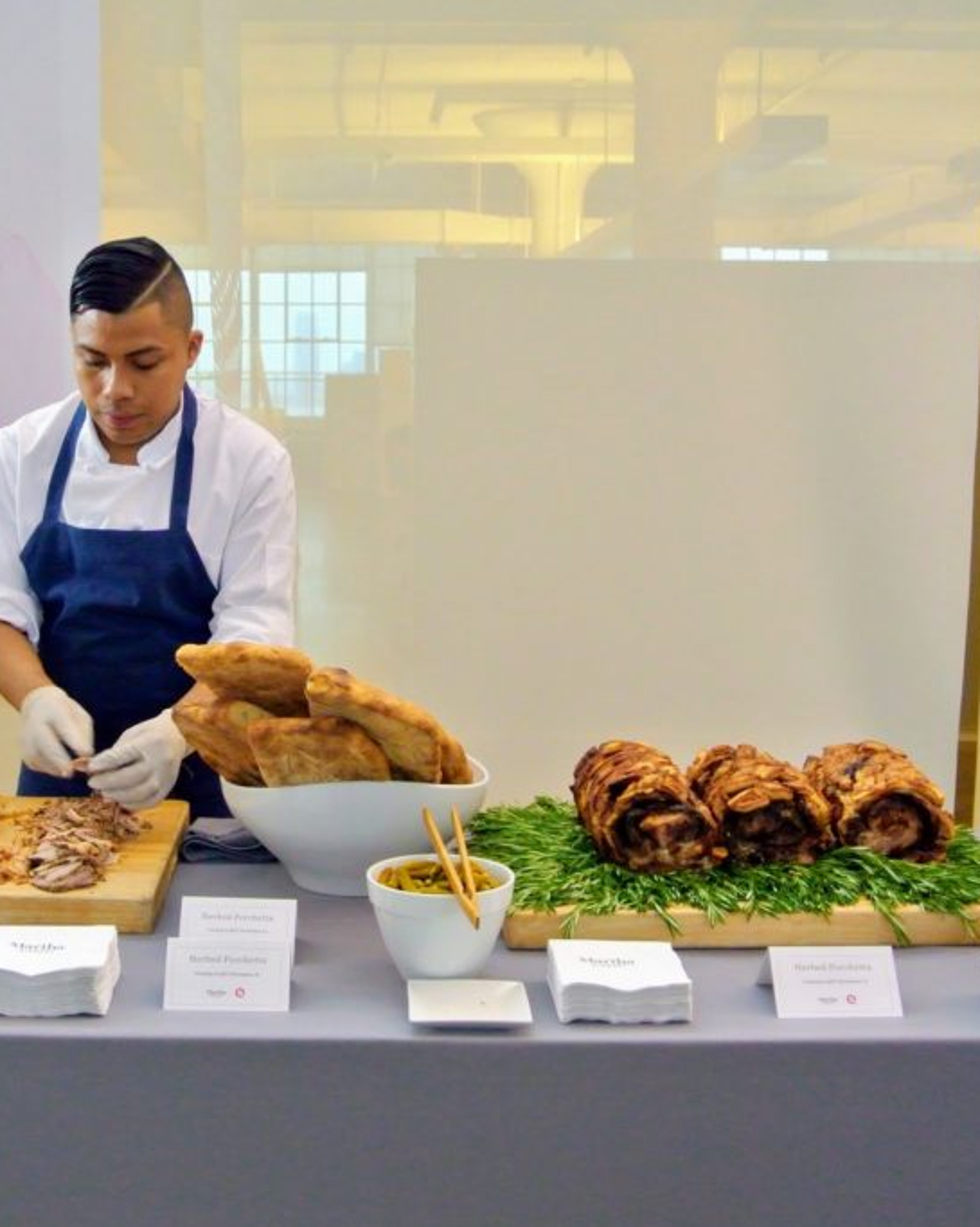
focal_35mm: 48
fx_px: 1741
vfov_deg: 38.8
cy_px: 614
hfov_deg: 31.3
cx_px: 356
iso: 640
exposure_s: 1/30
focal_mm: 12.7
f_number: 3.8
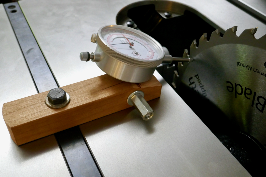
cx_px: 133
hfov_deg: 51.9
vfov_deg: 36.0
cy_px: 88
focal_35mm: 37
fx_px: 273
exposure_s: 1/60
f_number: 5.6
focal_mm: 13.6
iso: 1600
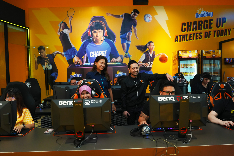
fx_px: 195
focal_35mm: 30
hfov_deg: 61.9
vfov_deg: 43.6
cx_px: 117
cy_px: 78
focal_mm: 20
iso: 1250
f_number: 2.8
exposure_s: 1/200
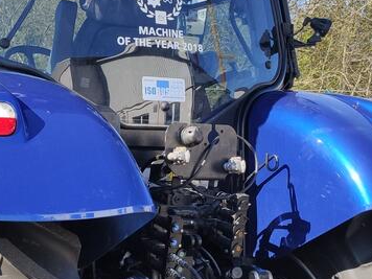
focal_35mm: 91
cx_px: 111
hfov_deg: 21.4
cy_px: 204
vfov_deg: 16.2
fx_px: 978
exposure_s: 1/1415
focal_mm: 4.75
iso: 112
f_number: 1.75
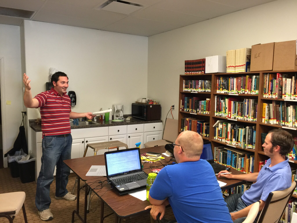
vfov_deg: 48.2
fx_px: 249
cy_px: 112
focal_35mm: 29
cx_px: 148
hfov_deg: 61.7
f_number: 2.2
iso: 50
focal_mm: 4.15
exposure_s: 1/15
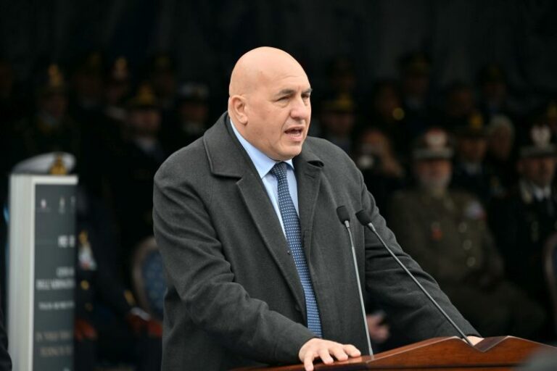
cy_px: 186
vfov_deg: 4.9
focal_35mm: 280
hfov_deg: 7.4
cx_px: 278
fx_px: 4332
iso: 200
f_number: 5.6
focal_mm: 280
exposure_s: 1/800
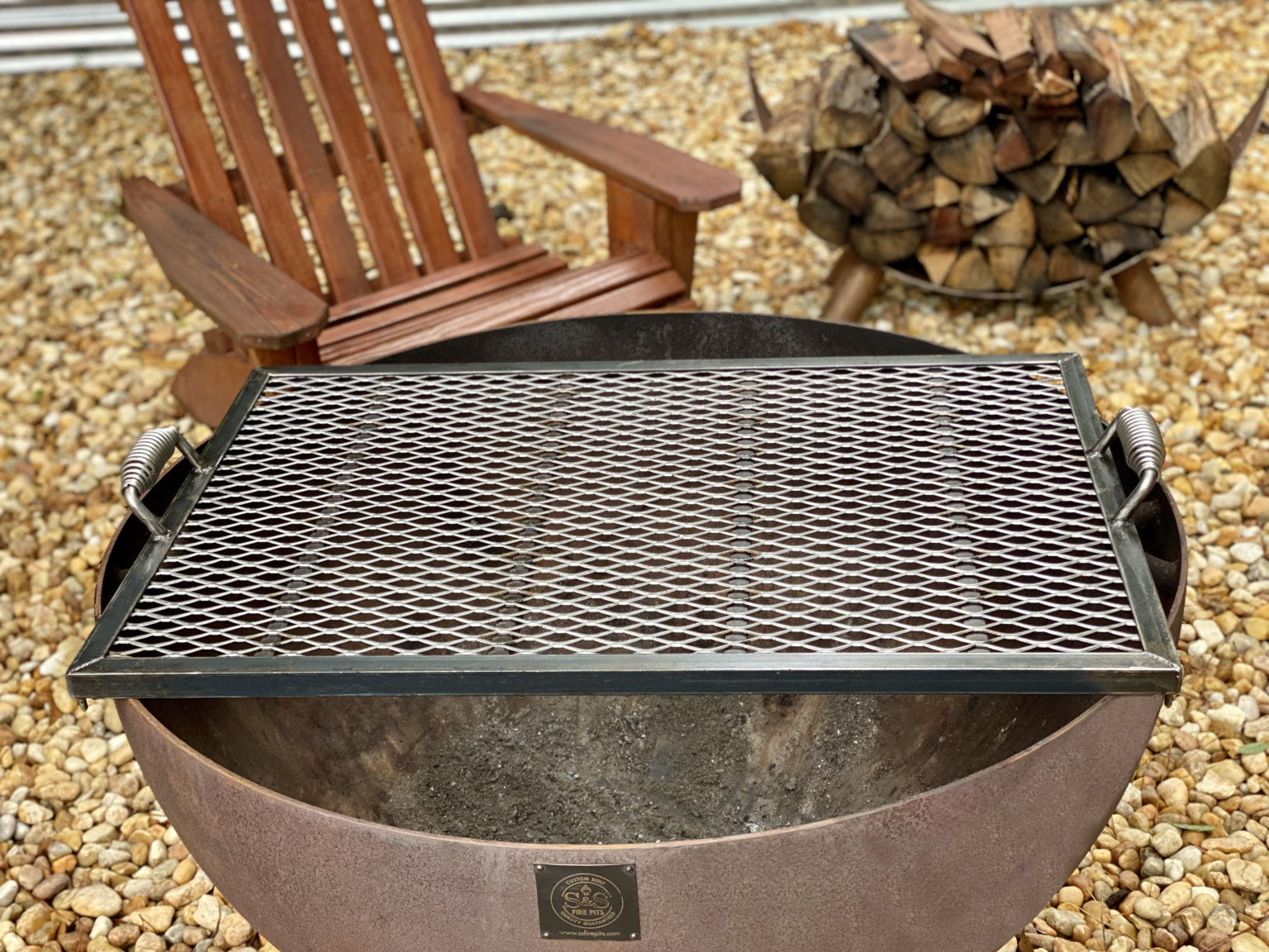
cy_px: 476
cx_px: 634
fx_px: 1906
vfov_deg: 28.0
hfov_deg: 36.8
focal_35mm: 52
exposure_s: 1/122
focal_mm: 6
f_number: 2
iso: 80
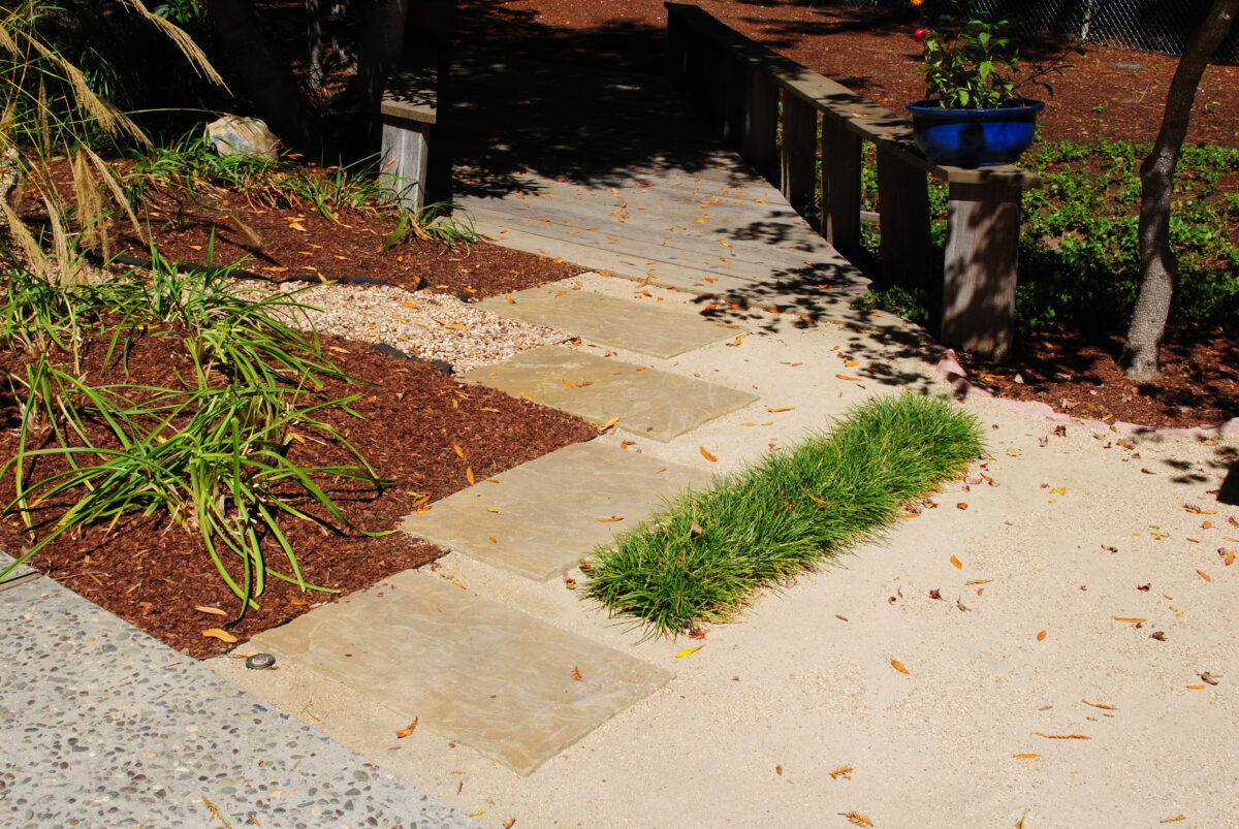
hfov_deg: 46.4
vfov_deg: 32.0
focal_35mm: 42
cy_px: 414
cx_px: 620
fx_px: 1447
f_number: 10
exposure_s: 1/250
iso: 125
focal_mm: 28
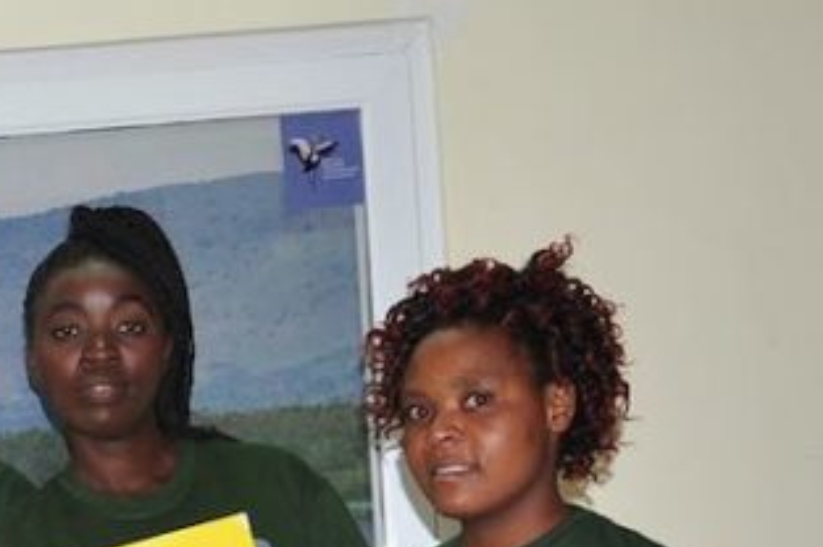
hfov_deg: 15.5
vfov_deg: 10.6
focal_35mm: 121
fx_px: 2761
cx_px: -436
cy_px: 984
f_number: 6.3
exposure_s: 1/80
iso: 400
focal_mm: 21
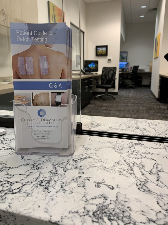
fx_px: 168
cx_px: 84
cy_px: 112
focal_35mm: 26
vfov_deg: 67.3
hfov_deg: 53.1
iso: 64
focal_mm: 4.25
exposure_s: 1/60
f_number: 1.8
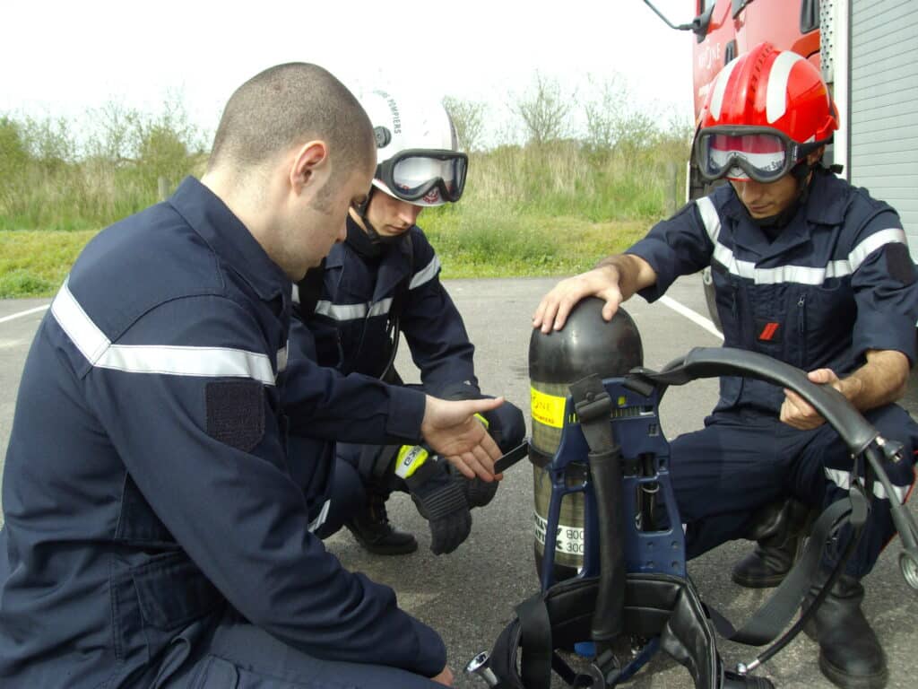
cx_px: 459
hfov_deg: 51.4
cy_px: 344
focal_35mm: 36
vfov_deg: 39.7
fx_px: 955
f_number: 2.7
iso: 80
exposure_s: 1/400
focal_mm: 6
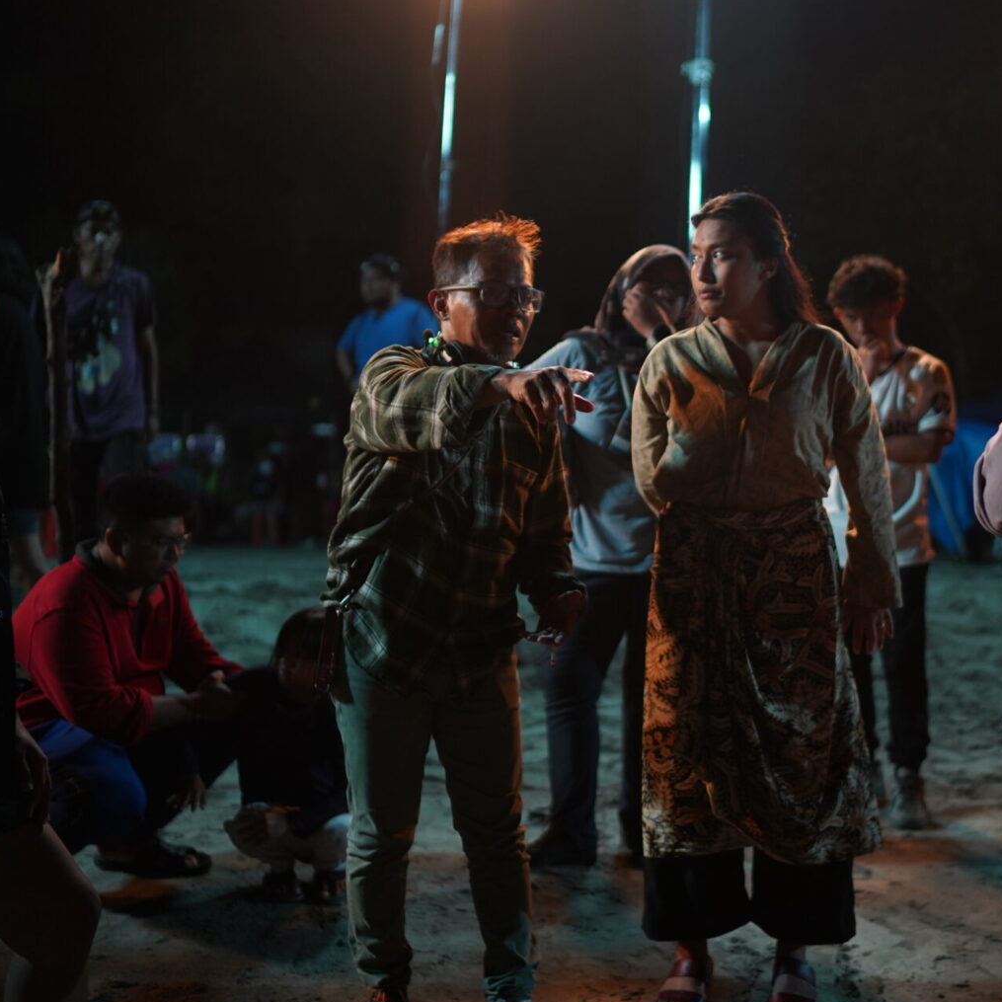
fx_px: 1474
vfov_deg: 37.6
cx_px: 643
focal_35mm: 45
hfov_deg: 37.3
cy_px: 503
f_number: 1.4
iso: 1250
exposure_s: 1/100
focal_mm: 35
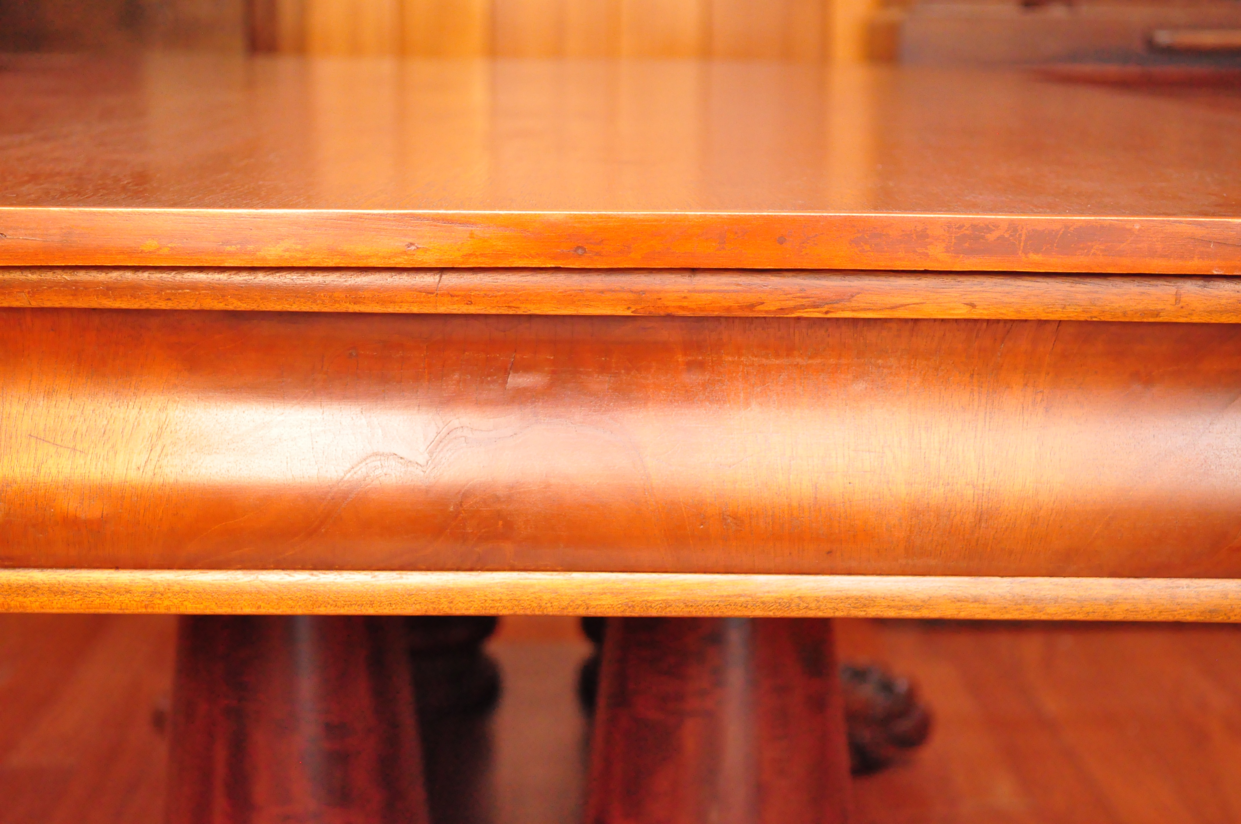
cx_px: 620
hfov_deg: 31.9
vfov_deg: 21.5
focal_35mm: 63
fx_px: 2169
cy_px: 412
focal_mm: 42
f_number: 5.3
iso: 3200
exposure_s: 1/125
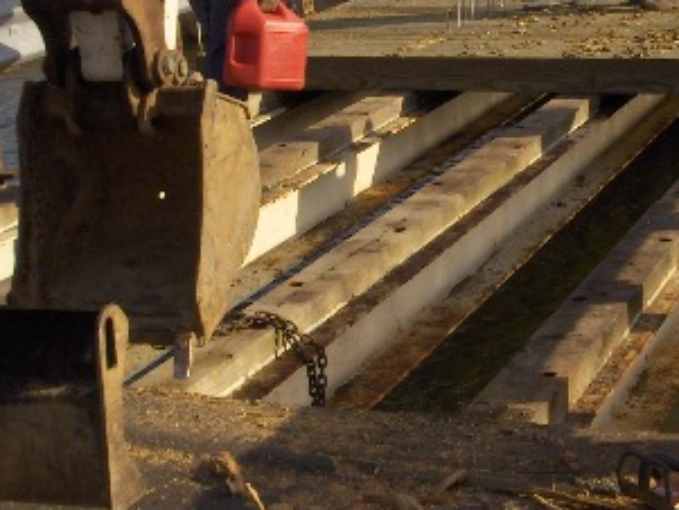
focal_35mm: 85
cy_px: 199
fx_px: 1668
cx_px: 440
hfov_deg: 22.9
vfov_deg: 17.4
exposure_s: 1/556
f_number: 4.59
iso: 100
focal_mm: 6.8
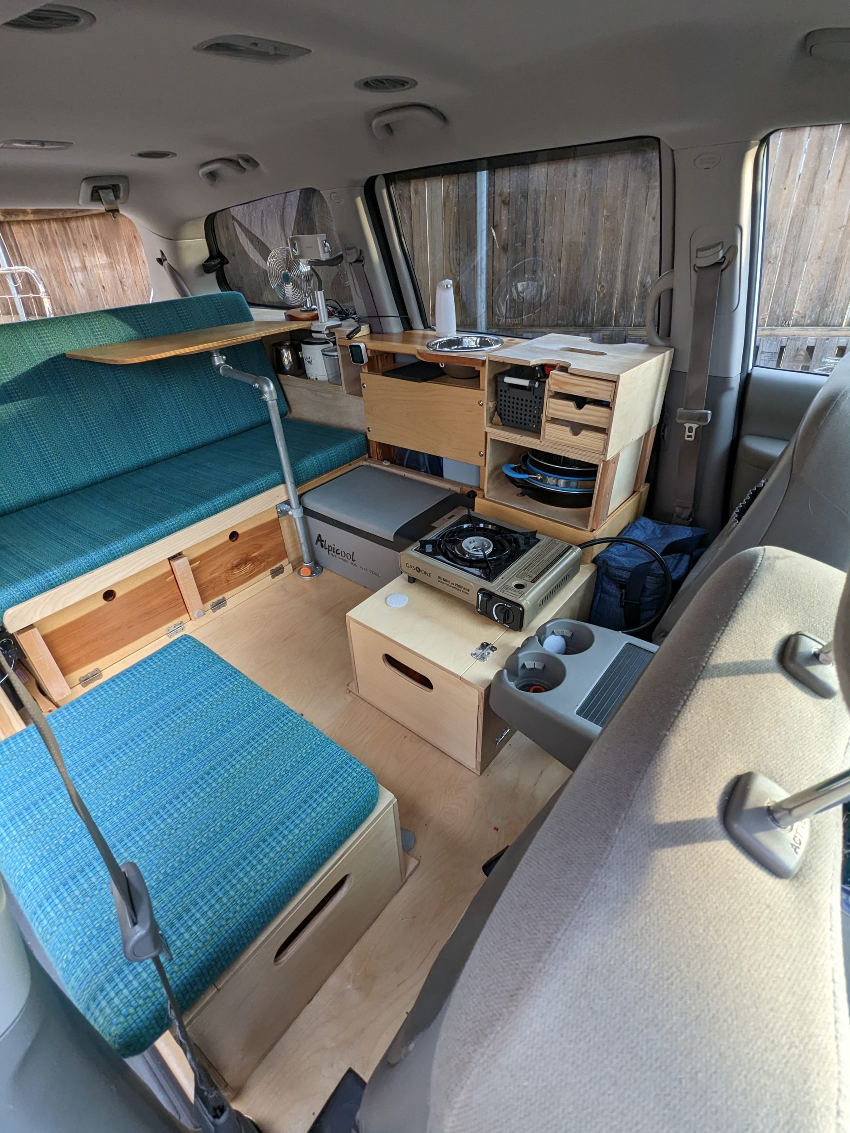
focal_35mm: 16
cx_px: 425
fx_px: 524
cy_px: 566
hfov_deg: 78.1
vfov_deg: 94.5
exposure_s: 1/60
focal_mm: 2.35
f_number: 2.2
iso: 120
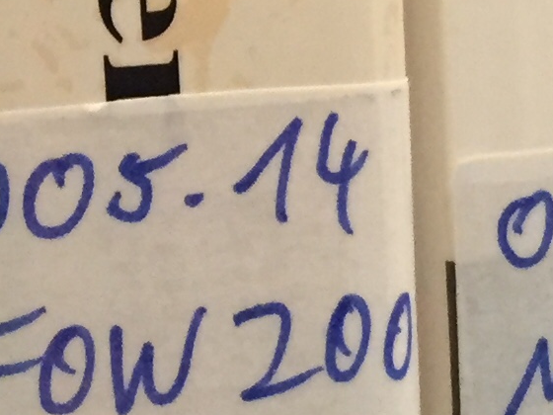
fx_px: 2700
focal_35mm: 169
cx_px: -206
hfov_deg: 11.3
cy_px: 21
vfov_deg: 8.7
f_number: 2.2
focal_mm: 4.15
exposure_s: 1/33
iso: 200
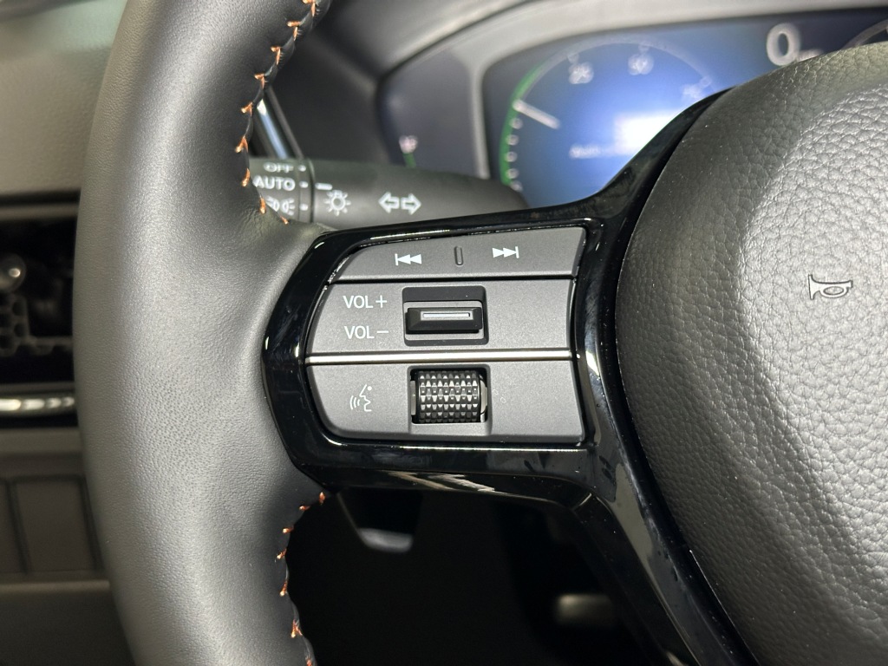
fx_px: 1231
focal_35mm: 48
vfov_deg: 30.3
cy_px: 333
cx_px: 444
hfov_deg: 39.7
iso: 400
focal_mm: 6.86
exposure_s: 1/40
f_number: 1.78
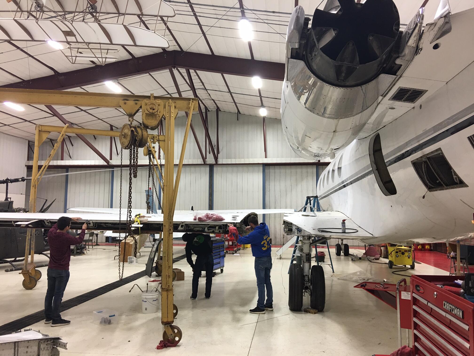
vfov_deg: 48.2
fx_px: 397
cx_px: 237
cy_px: 178
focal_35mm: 29
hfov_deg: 61.7
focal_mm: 4.15
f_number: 2.2
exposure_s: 1/15
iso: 32
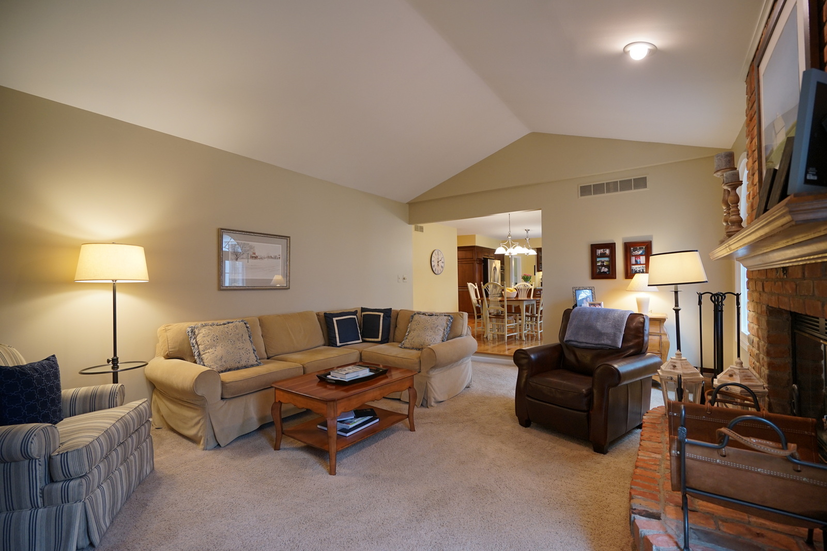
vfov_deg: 73.8
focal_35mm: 16
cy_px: 276
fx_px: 368
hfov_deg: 96.7
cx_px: 414
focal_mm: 16
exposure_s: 1/30
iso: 640
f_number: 4.5
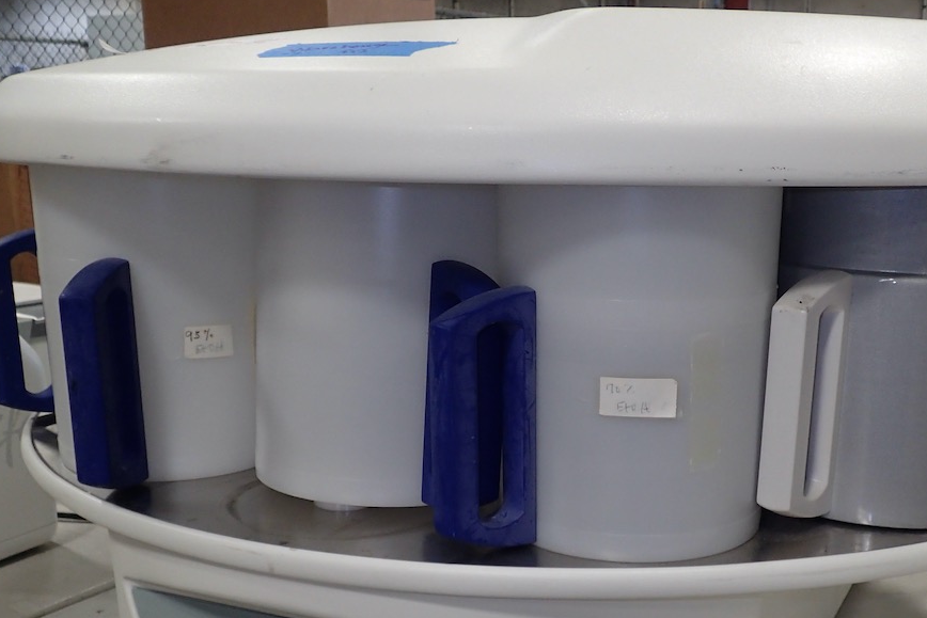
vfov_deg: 28.8
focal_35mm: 46
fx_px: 1185
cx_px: 533
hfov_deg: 42.6
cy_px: 466
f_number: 2.3
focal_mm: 5.5
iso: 250
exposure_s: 1/30
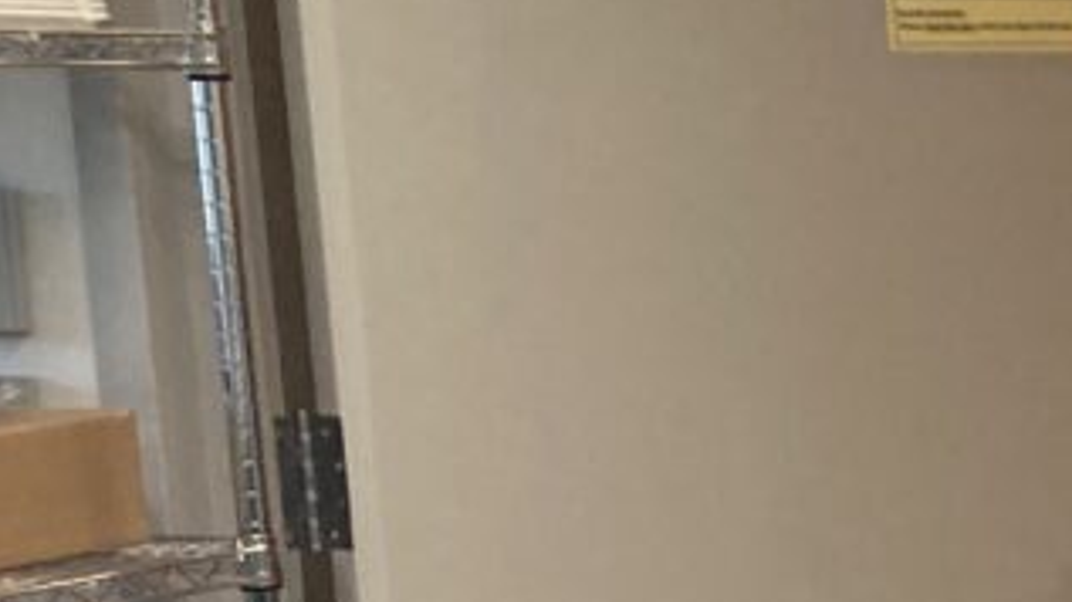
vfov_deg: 8.0
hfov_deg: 11.8
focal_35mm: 148
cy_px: 1004
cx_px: 2563
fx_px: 4205
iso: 125
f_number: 1.8
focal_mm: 3.99
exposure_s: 1/60
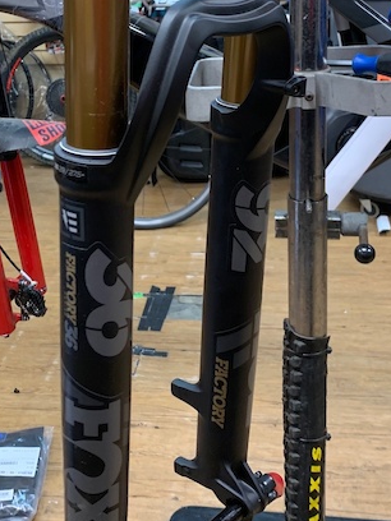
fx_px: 768
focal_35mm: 51
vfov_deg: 37.0
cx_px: 175
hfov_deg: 28.5
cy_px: 160
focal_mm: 4.25
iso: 200
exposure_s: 1/60
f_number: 1.8
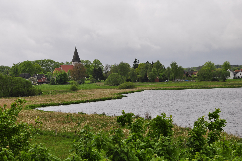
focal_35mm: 75
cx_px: 121
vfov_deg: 18.1
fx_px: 504
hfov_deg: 27.0
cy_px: 80
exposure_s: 1/1000
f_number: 8
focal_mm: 50
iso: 250
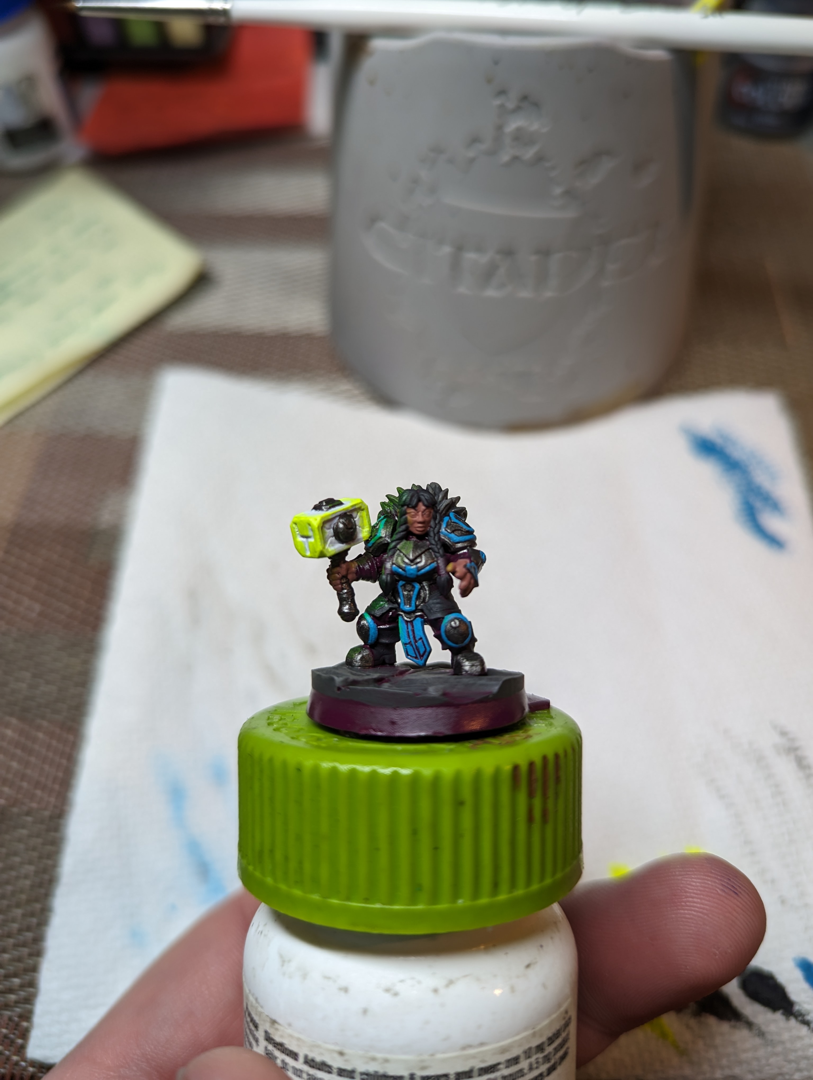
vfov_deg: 71.5
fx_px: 750
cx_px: 406
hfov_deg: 56.9
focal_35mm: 24
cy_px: 540
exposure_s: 1/123
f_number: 1.85
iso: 49
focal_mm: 6.81
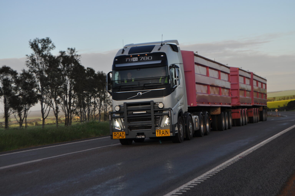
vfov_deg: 16.5
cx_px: 148
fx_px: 675
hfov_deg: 24.6
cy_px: 98
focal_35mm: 82
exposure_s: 1/250
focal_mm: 55
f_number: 8
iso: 200
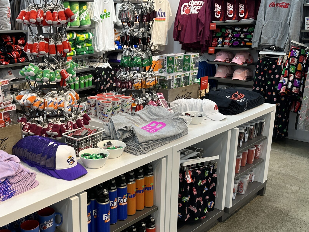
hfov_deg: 47.3
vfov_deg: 37.7
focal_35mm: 38
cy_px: 116
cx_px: 81
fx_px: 339
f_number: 1.78
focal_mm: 6.86
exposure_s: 1/120
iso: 80
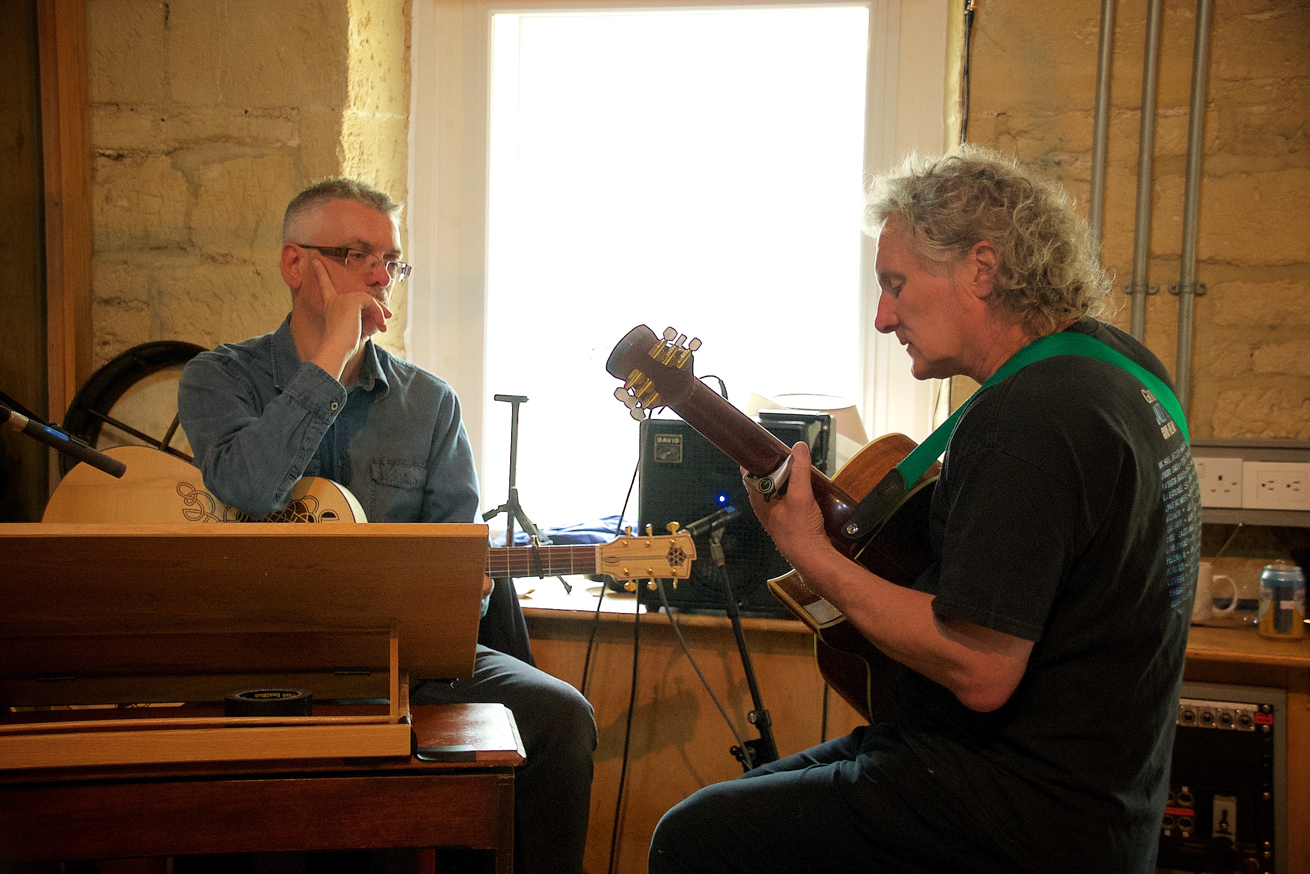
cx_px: 655
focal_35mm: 67
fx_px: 2439
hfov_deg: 30.1
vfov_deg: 20.3
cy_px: 437
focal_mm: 45
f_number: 5.6
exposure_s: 1/125
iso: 4000
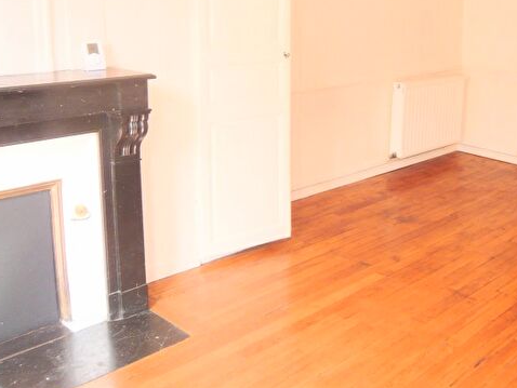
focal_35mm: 41
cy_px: 112
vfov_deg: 34.6
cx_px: 364
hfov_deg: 44.7
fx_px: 613
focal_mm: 4.6
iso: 100
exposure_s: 1/30
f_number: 2.8
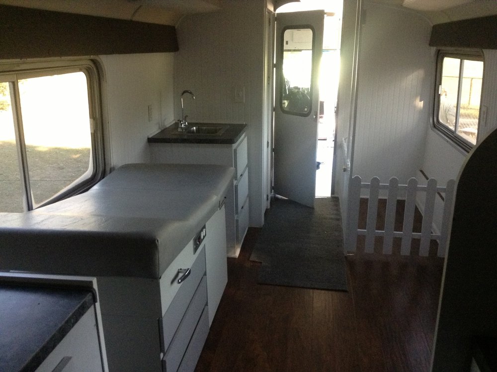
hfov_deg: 55.4
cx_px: 248
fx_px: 473
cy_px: 186
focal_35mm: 33
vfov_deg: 42.8
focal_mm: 3.3
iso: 250
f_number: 2.4
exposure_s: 1/20
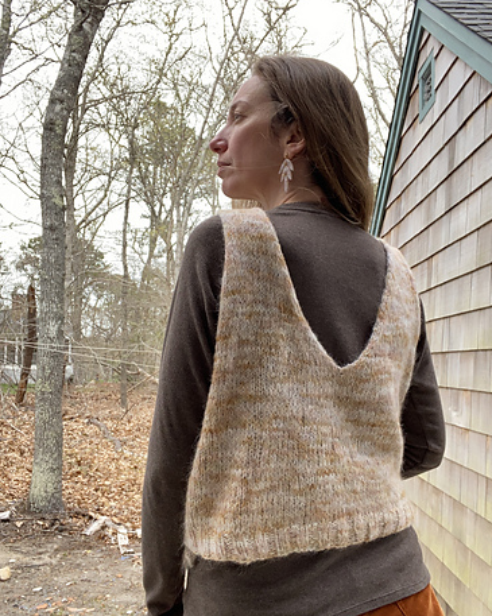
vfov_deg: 55.7
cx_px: 249
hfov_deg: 45.8
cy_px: 319
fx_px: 583
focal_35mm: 32
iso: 40
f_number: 2.2
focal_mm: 2.71
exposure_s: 1/122
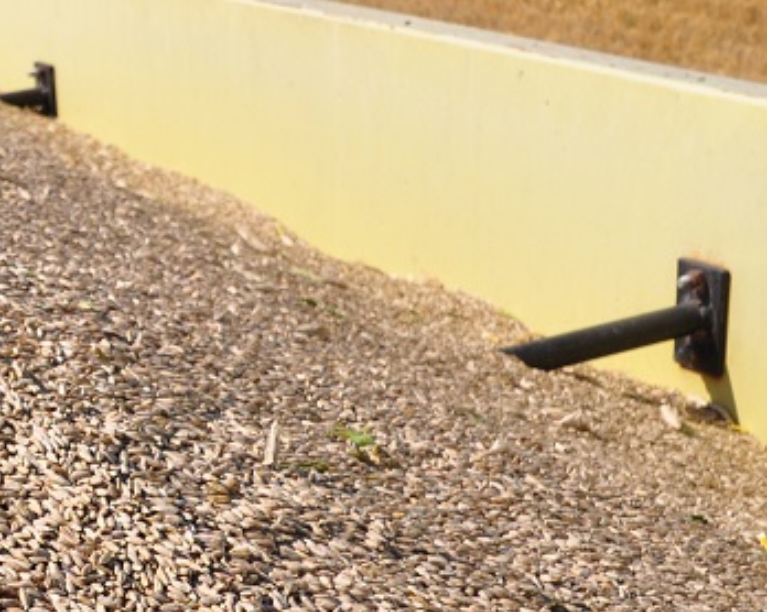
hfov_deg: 22.7
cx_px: -128
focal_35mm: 78
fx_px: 1770
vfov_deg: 19.6
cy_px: 396
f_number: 11
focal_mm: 18
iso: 200
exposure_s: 1/400
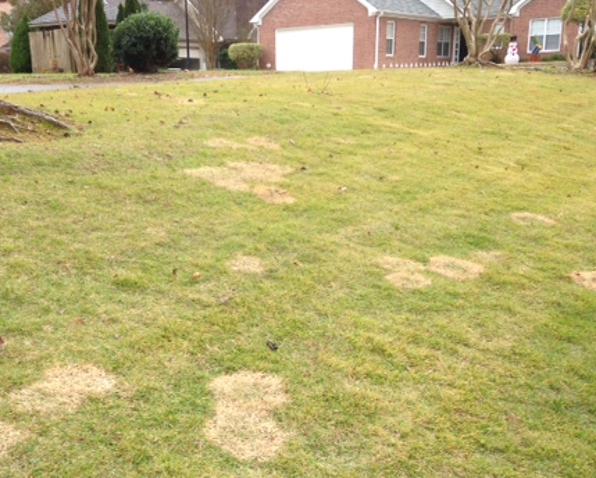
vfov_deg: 31.2
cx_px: 285
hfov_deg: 38.7
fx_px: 847
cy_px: 321
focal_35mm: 48
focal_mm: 4.13
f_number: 2.4
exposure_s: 1/223
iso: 50
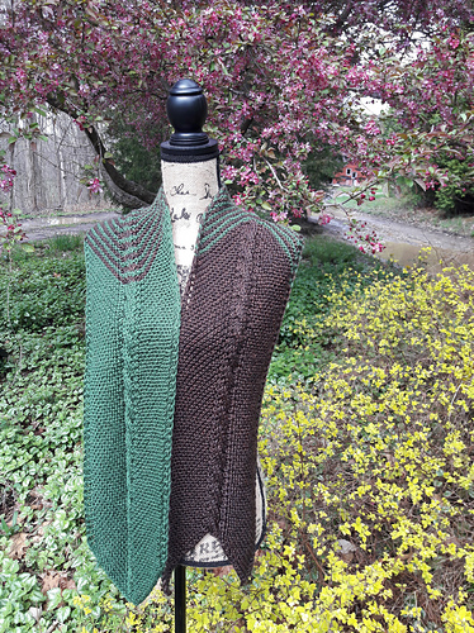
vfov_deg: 63.5
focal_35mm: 28
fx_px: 512
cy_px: 316
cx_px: 237
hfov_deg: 49.7
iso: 40
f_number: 1.9
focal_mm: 3.7
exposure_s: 1/228
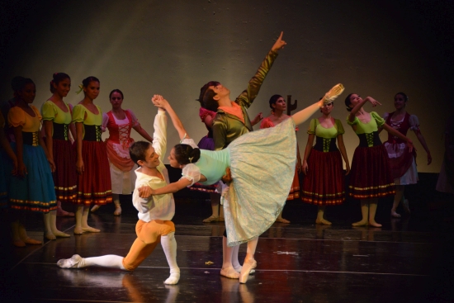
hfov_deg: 21.5
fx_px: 1198
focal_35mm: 95
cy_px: 152
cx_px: 227
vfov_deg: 14.4
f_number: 5.3
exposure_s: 1/320
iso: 3200
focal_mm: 95
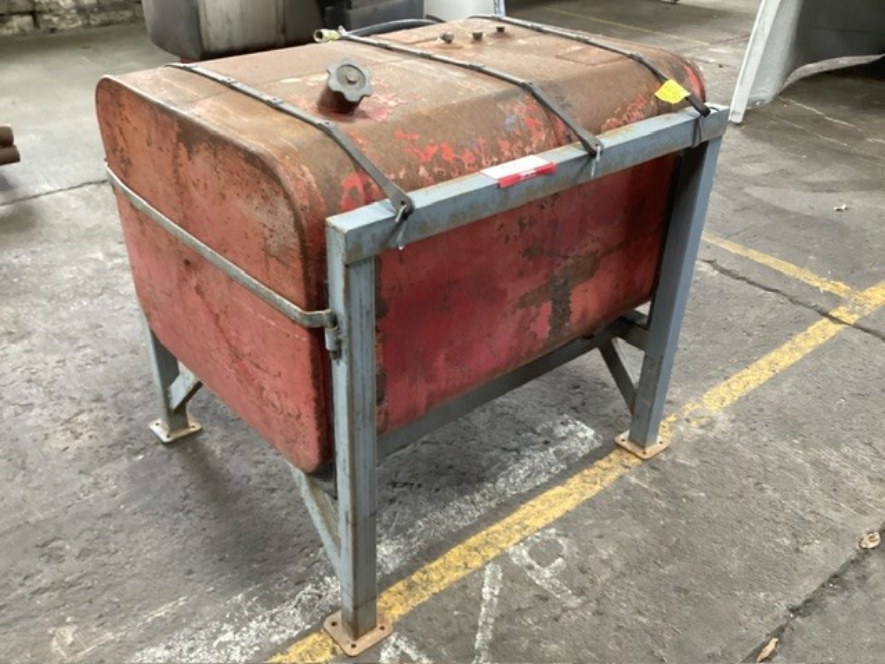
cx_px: 442
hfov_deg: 58.4
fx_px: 793
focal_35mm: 31
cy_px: 332
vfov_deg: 45.4
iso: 320
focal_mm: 3.3
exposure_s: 1/50
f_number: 2.4
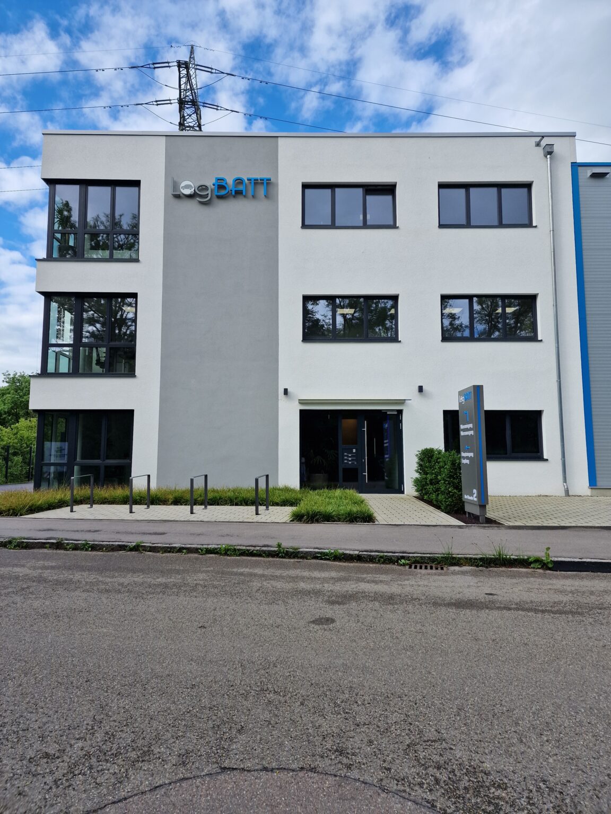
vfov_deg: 73.9
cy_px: 407
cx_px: 306
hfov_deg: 58.9
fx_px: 541
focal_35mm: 23
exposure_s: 1/598
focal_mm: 6.4
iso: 50
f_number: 1.8
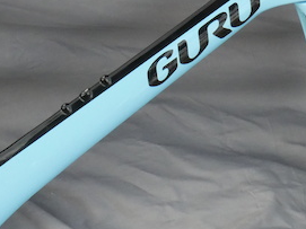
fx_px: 1149
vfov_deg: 11.3
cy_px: 7
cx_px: 47
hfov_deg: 15.1
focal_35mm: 130
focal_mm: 22
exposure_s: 1/40
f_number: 18
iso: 3200
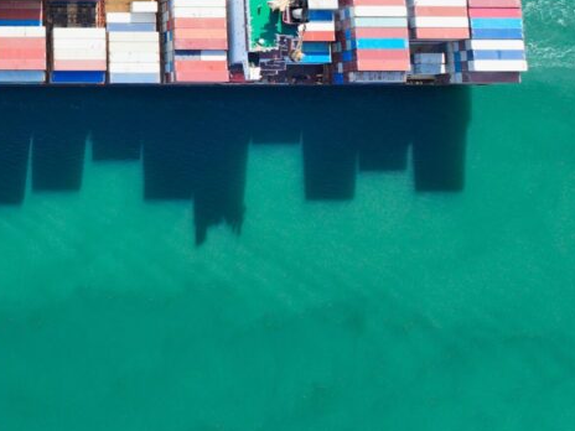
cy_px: -19
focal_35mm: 53
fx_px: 880
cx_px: -33
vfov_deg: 25.9
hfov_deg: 32.5
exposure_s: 1/1250
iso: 270
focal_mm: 12.3
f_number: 2.8
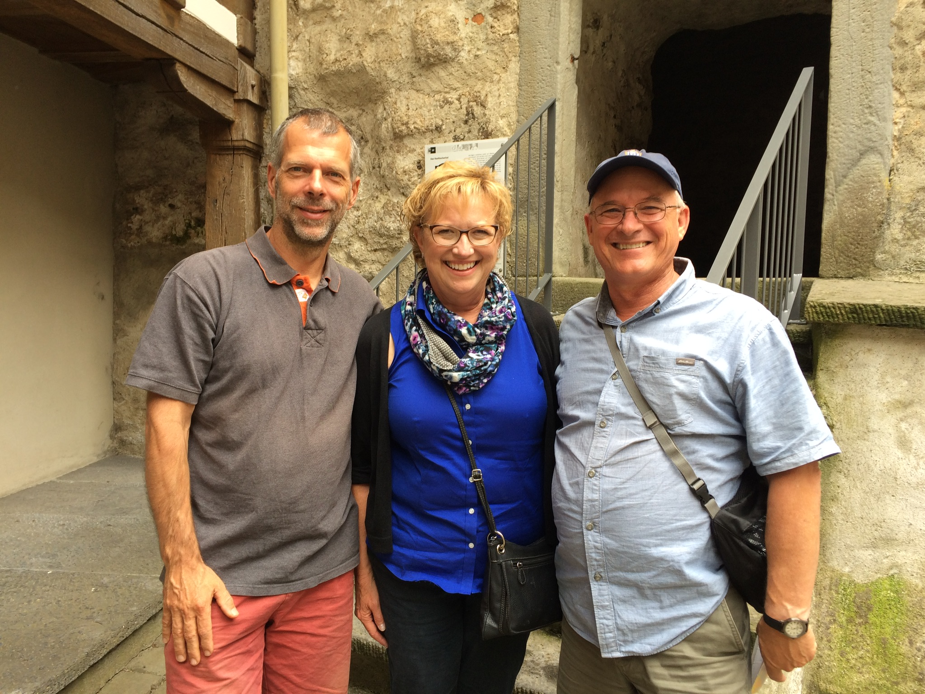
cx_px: 462
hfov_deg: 61.7
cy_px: 347
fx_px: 775
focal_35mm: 29
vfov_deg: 48.2
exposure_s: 1/121
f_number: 2.2
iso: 32
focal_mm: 4.15
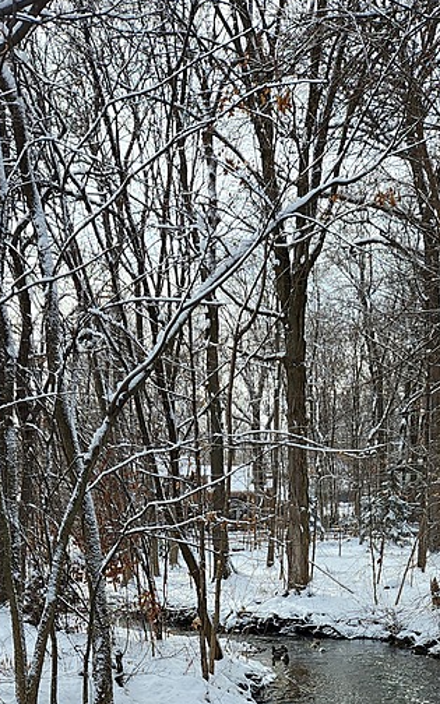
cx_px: 228
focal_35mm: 58
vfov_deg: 31.2
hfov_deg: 22.4
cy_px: 775
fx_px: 1113
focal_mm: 5.4
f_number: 1.8
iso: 20
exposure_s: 1/754
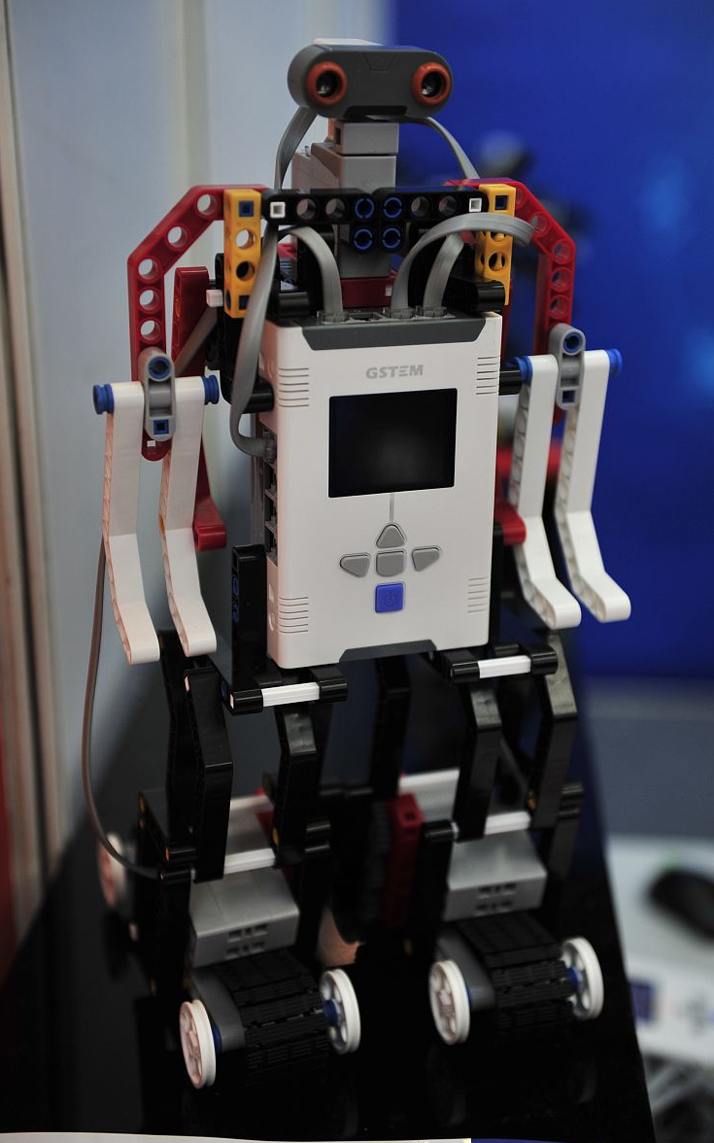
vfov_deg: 38.9
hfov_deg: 24.9
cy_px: 574
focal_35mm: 52
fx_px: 1619
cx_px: 377
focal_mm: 50
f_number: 2.8
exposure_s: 1/200
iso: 500
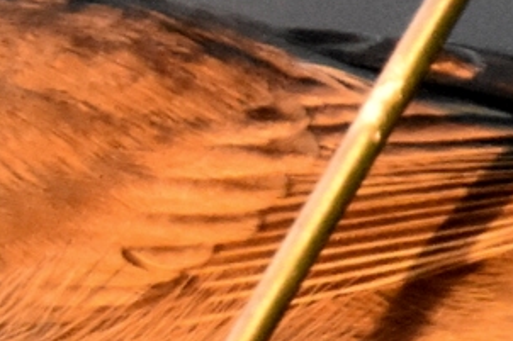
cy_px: 333
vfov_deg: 0.8
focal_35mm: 1747
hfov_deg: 1.2
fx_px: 24882
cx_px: 158
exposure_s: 1/250
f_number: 6.3
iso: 4500
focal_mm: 185
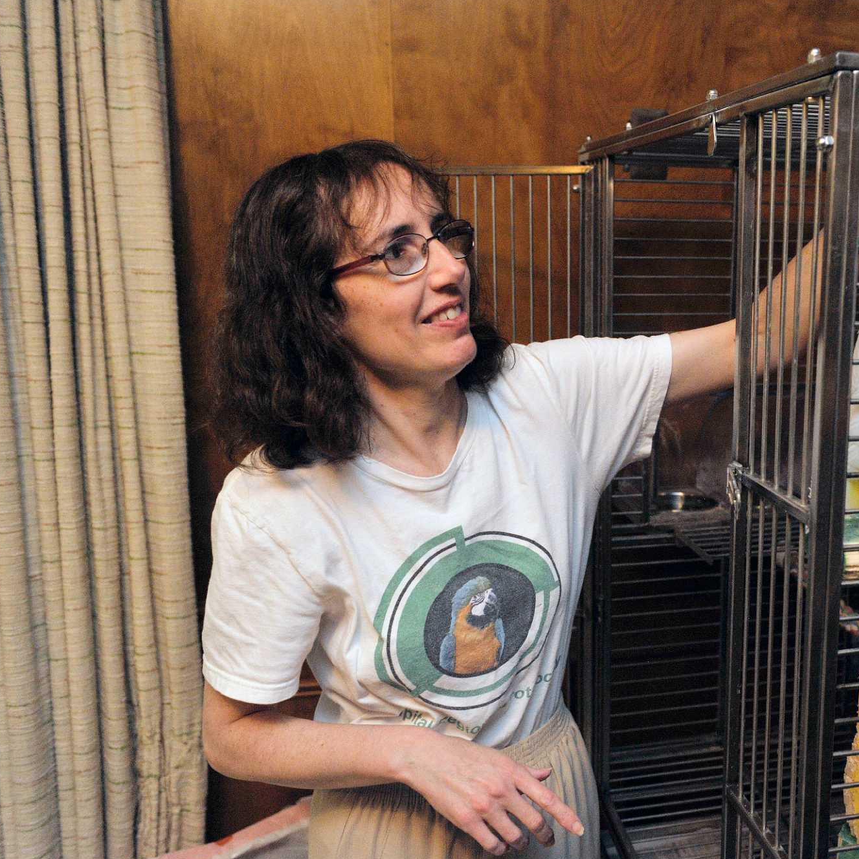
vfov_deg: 43.9
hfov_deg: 42.6
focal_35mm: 38
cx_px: 632
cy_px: 436
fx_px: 1067
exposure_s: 1/50
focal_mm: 29
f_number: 4
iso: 1600
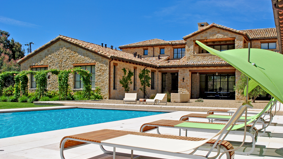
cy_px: 92
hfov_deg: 52.8
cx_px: 142
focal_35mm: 38
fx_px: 285
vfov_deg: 31.1
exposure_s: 1/250
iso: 100
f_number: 10
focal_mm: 24
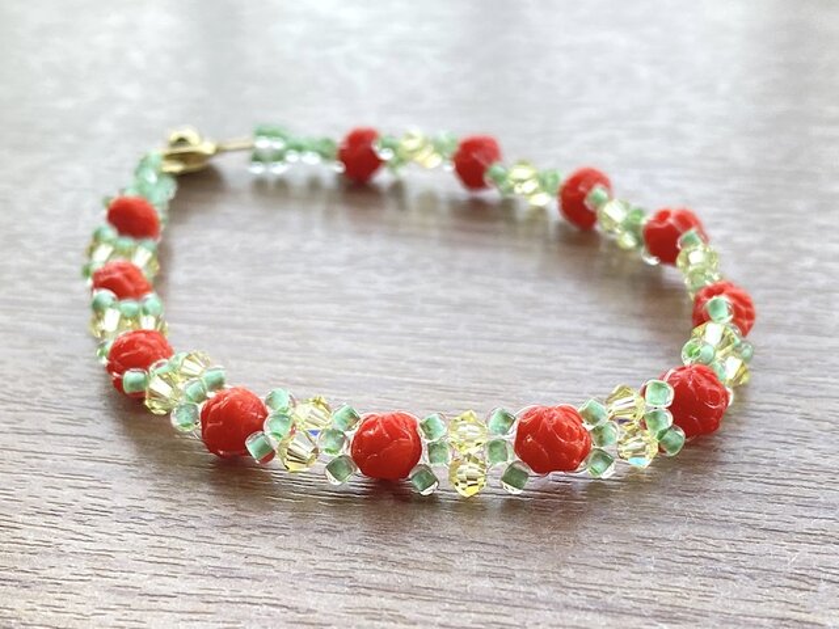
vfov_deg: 54.9
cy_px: 314
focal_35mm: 25
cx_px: 420
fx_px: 606
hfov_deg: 69.4
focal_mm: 4.25
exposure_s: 1/121
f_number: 1.8
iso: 64
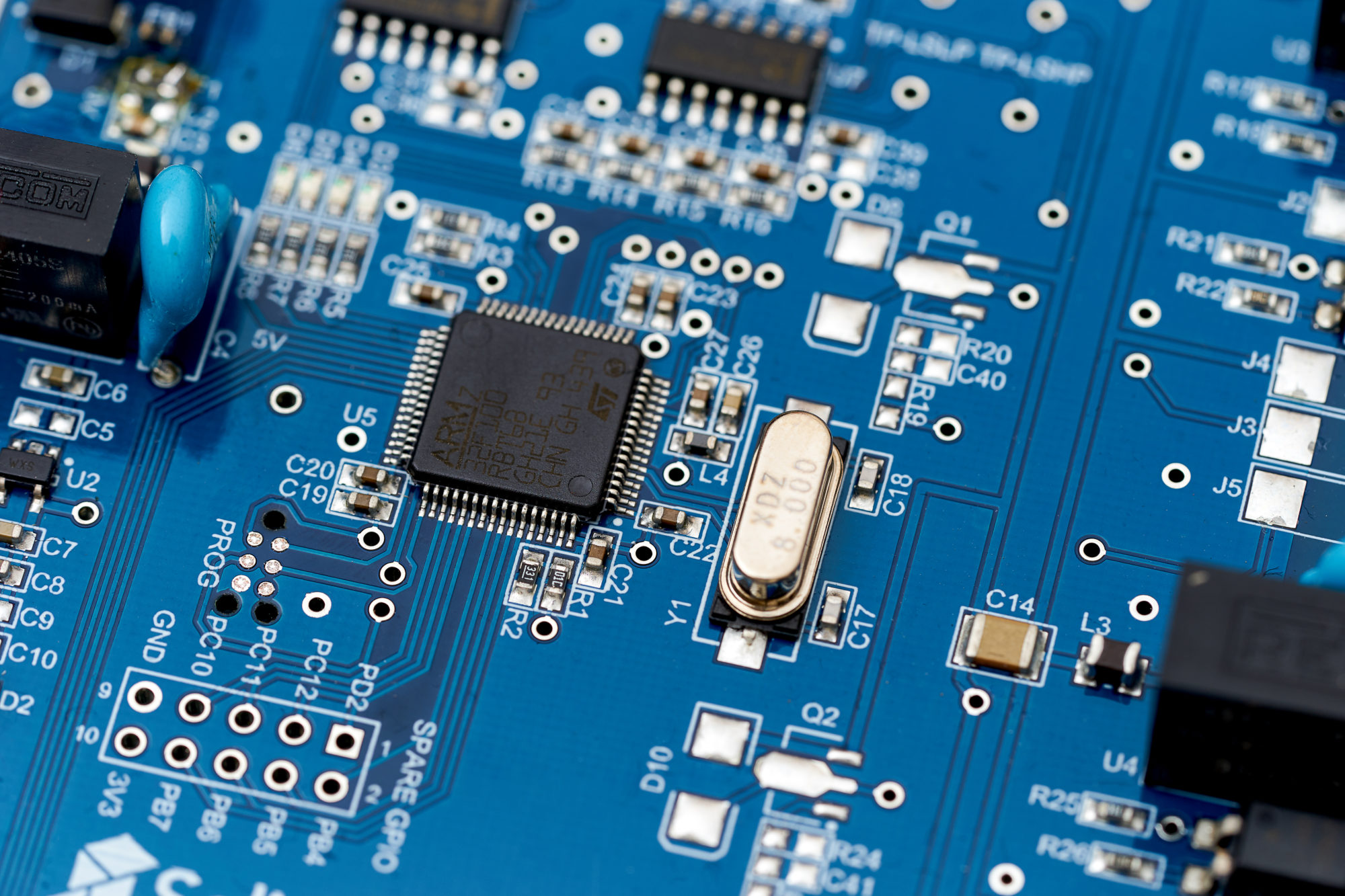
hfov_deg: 22.6
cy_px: 448
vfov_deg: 15.2
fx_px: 3362
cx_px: 672
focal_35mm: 90
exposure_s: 1/200
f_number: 6.3
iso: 100
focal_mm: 90
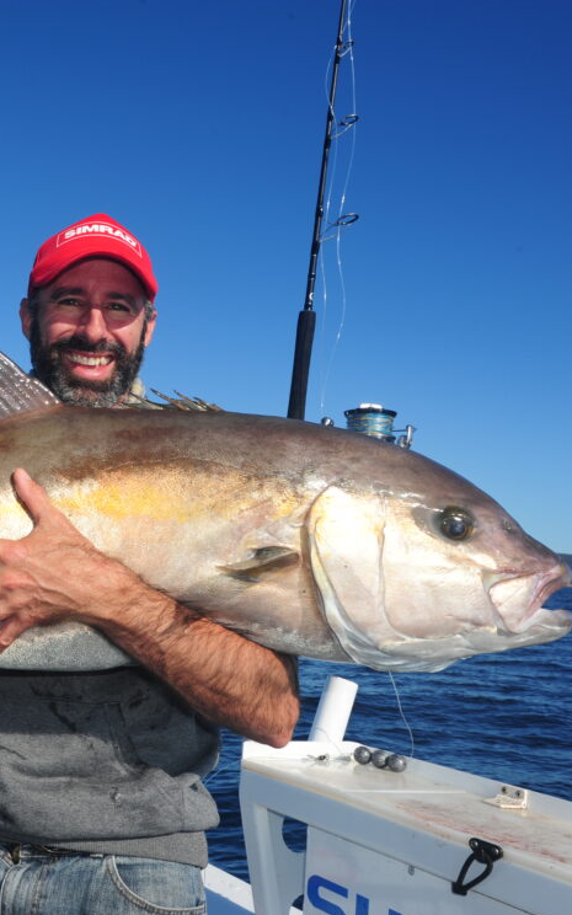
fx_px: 973
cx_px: -75
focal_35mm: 39
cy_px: 463
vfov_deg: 50.4
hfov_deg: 29.2
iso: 200
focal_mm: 25
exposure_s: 1/250
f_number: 13
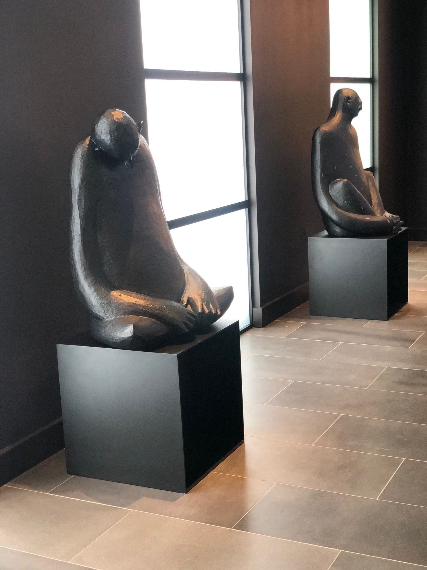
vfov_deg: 36.8
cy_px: 285
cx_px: 214
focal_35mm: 52
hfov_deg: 28.0
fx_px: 855
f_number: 2.4
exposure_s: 1/55
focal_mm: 6
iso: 125
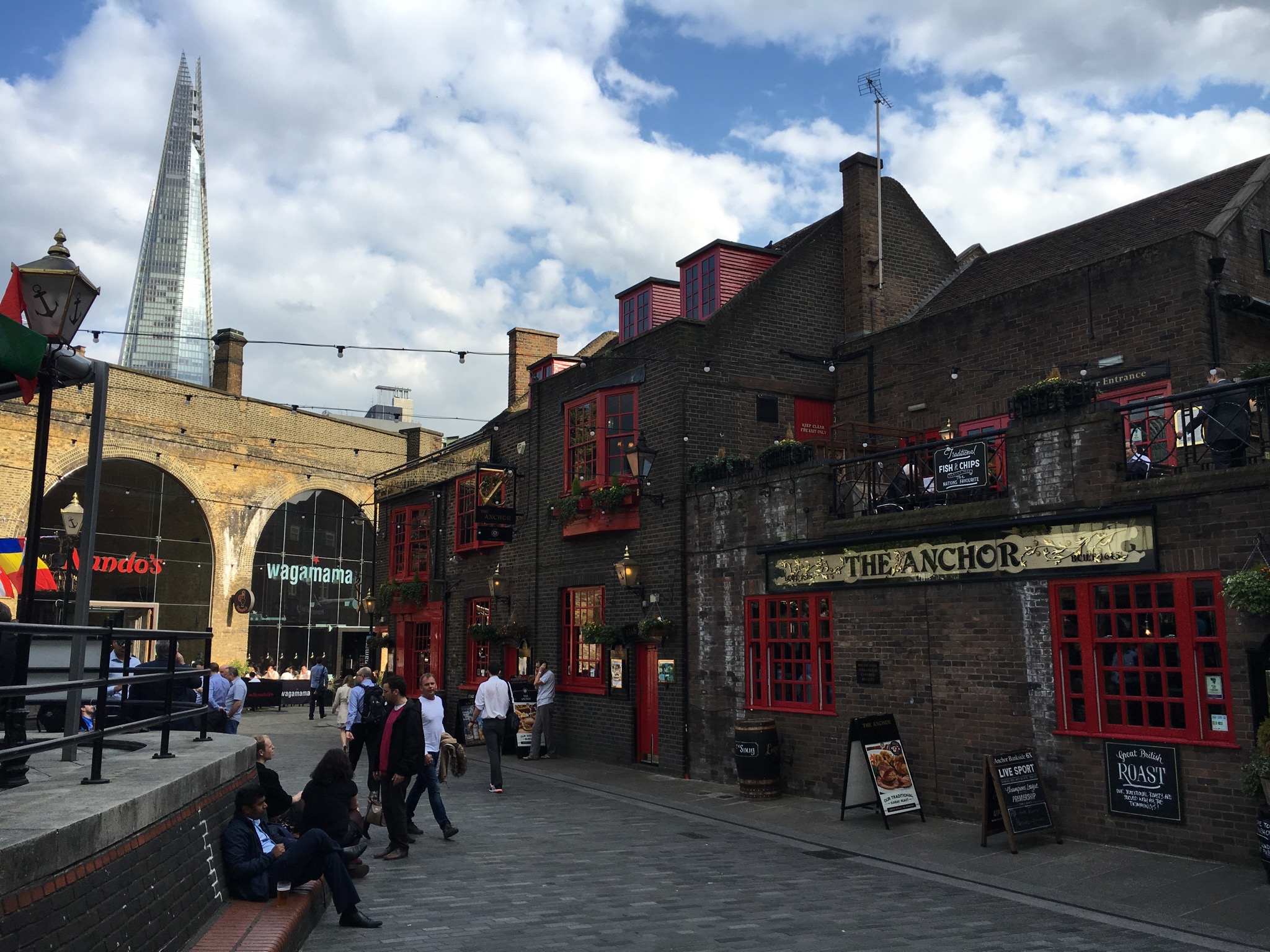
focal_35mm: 29
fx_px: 1064
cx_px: 635
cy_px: 476
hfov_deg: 61.7
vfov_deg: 48.2
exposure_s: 1/916
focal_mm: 4.15
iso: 25
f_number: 2.2
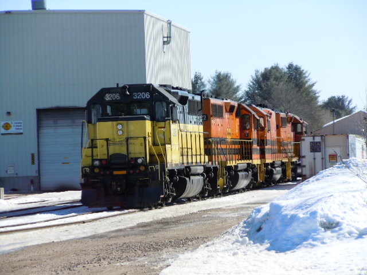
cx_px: 184
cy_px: 138
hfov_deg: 10.1
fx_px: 2078
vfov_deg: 7.6
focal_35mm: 196
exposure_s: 1/400
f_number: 5.6
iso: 100
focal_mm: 35
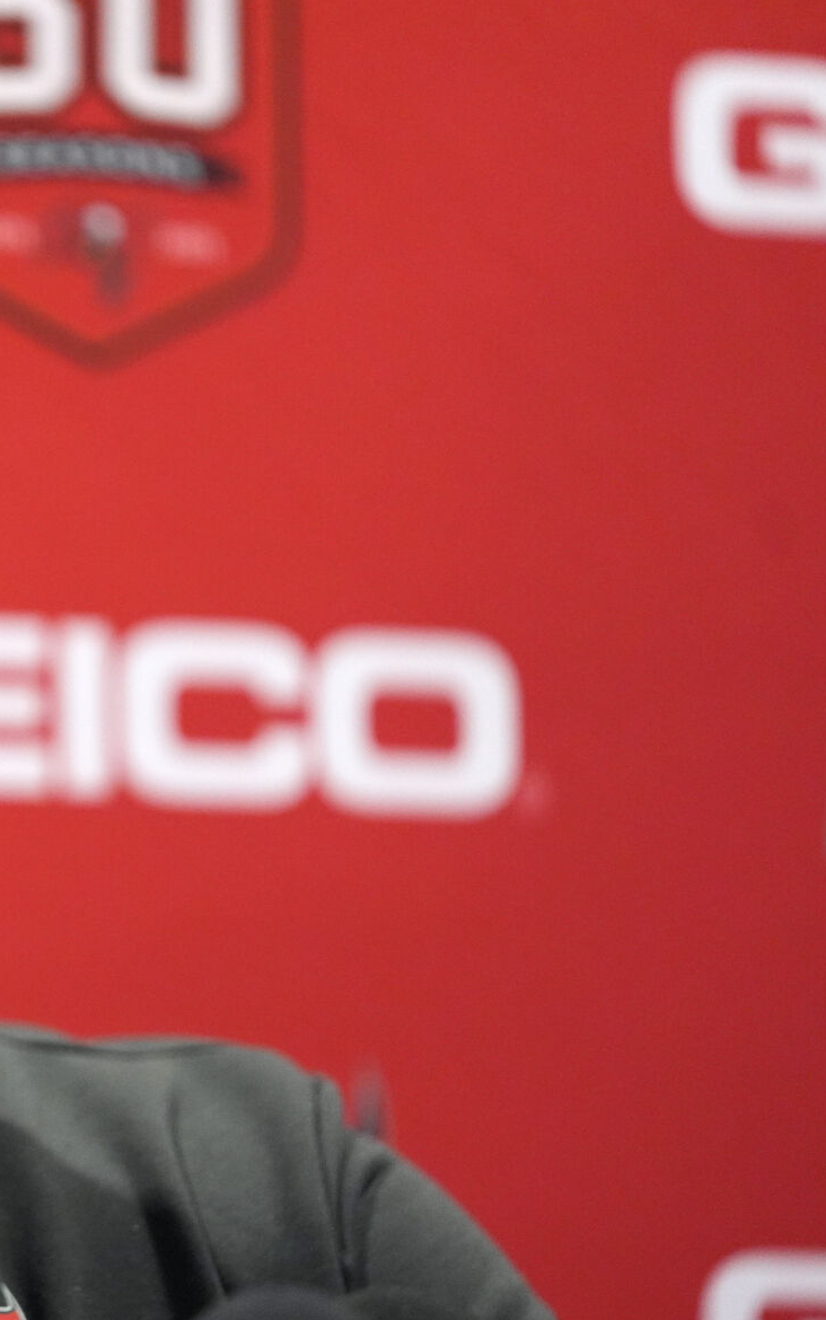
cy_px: 659
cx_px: -150
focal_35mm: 307
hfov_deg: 4.3
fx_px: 11049
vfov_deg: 6.8
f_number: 2.8
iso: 4000
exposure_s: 1/500
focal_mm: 200
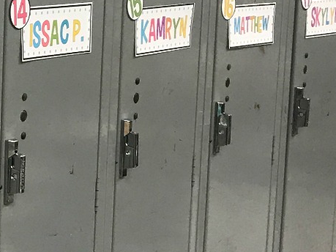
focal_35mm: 125
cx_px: -297
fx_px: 1213
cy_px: 156
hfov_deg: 13.8
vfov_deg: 11.8
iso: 25
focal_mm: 3.99
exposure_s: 1/30
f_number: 1.8
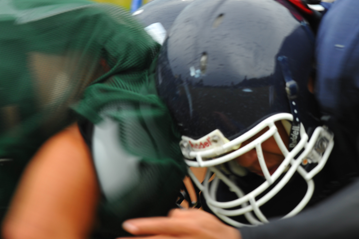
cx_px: 223
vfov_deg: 5.5
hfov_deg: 8.3
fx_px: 2482
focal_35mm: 249
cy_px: 121
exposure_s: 1/160
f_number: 6.3
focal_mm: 200
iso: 200
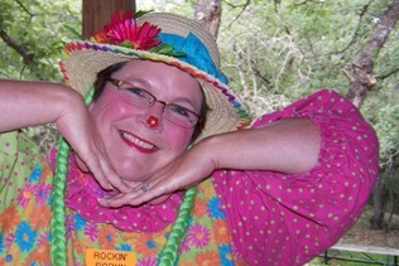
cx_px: 129
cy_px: 200
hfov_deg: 35.2
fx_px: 621
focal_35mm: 56
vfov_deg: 24.0
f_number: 2.8
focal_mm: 6.3
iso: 80
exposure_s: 1/60
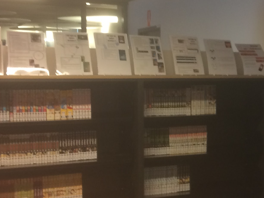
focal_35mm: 77
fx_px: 587
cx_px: 286
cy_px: 100
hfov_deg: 23.8
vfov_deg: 19.1
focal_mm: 4.15
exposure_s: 1/33
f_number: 2.2
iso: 125
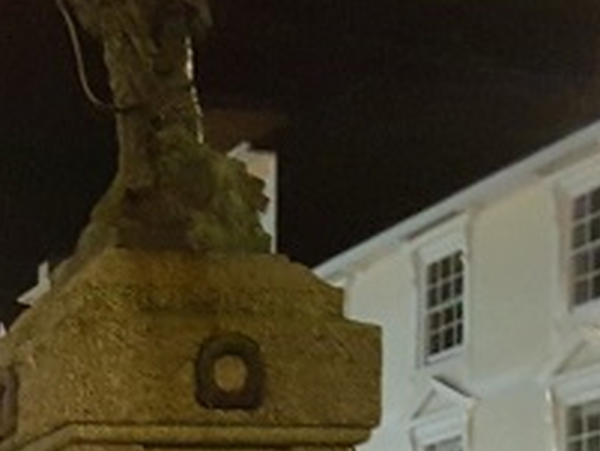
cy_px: 769
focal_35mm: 97
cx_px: -182
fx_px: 1682
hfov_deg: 18.8
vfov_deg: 13.9
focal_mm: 4.2
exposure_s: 1/10
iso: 320
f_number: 1.7
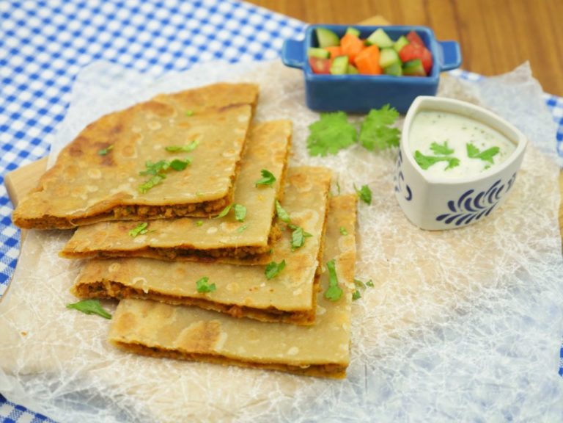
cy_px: 212
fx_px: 976
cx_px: 282
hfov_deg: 32.2
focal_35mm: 60
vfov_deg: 24.4
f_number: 2.8
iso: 200
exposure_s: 1/100
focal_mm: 30
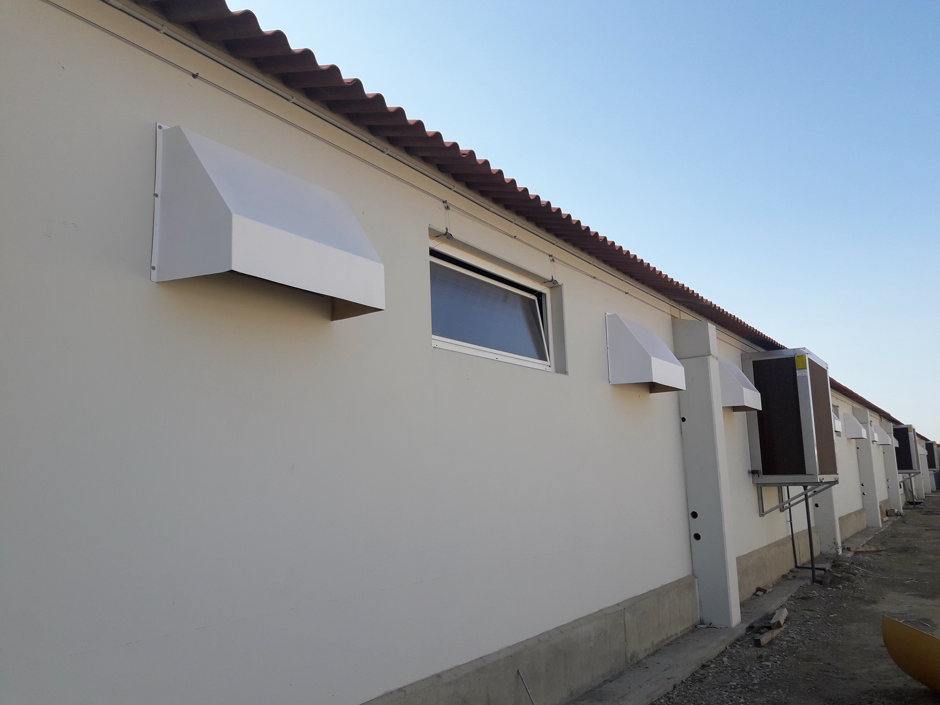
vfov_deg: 49.7
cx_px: 470
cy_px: 352
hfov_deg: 63.4
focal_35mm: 28
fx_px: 760
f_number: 1.9
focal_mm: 3.7
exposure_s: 1/1085
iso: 40
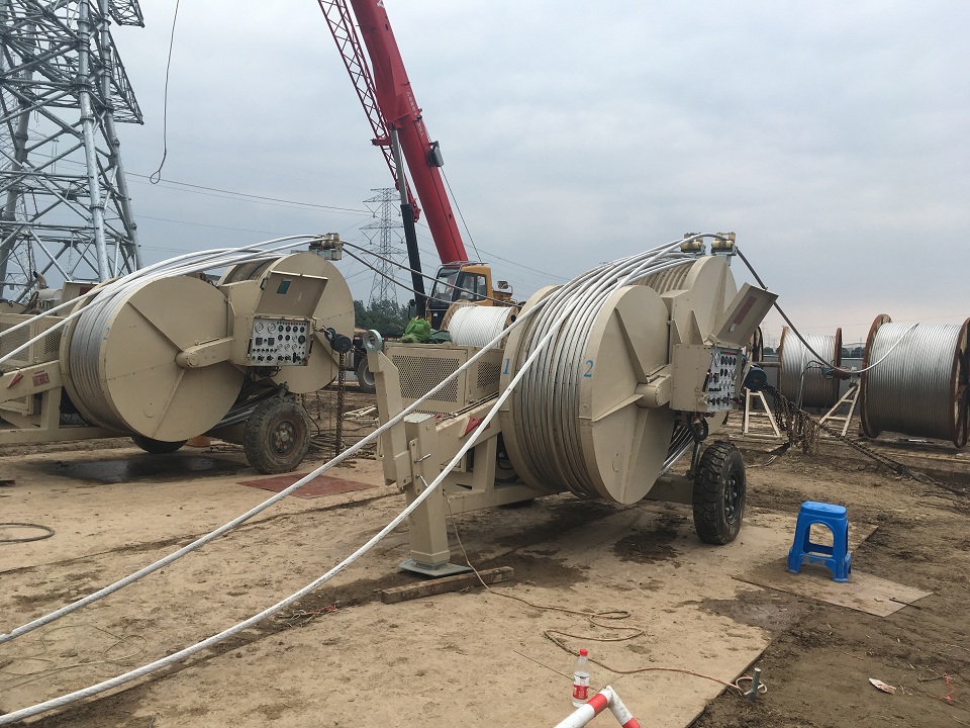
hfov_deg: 61.7
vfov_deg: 48.2
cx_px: 485
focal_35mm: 29
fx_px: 813
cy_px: 364
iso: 25
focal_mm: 4.15
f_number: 2.2
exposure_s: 1/1166
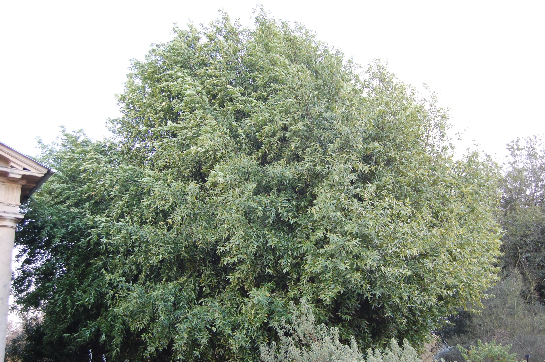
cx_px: 272
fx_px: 545
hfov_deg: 53.2
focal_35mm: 36
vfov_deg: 36.8
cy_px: 181
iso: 400
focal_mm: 24
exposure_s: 1/80
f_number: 4.5
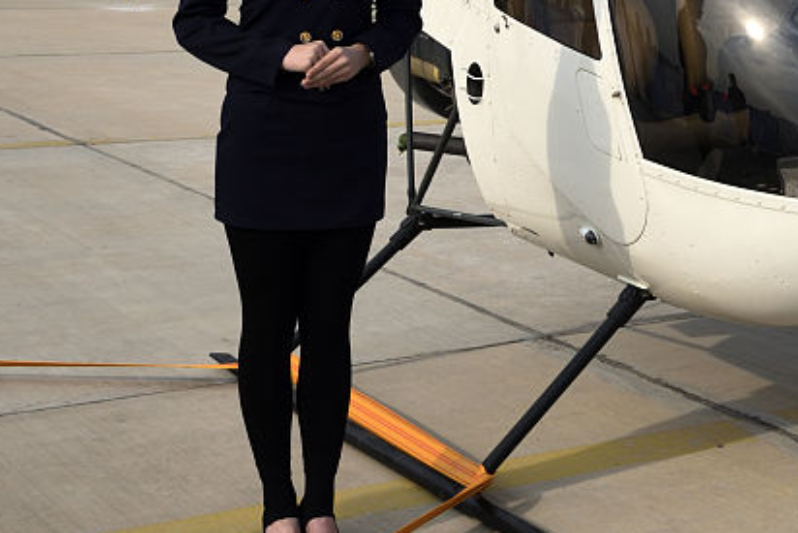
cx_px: 1056
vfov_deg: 18.4
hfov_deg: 24.8
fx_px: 1552
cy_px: -110
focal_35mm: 70
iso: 100
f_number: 11
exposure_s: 1/100
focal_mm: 24
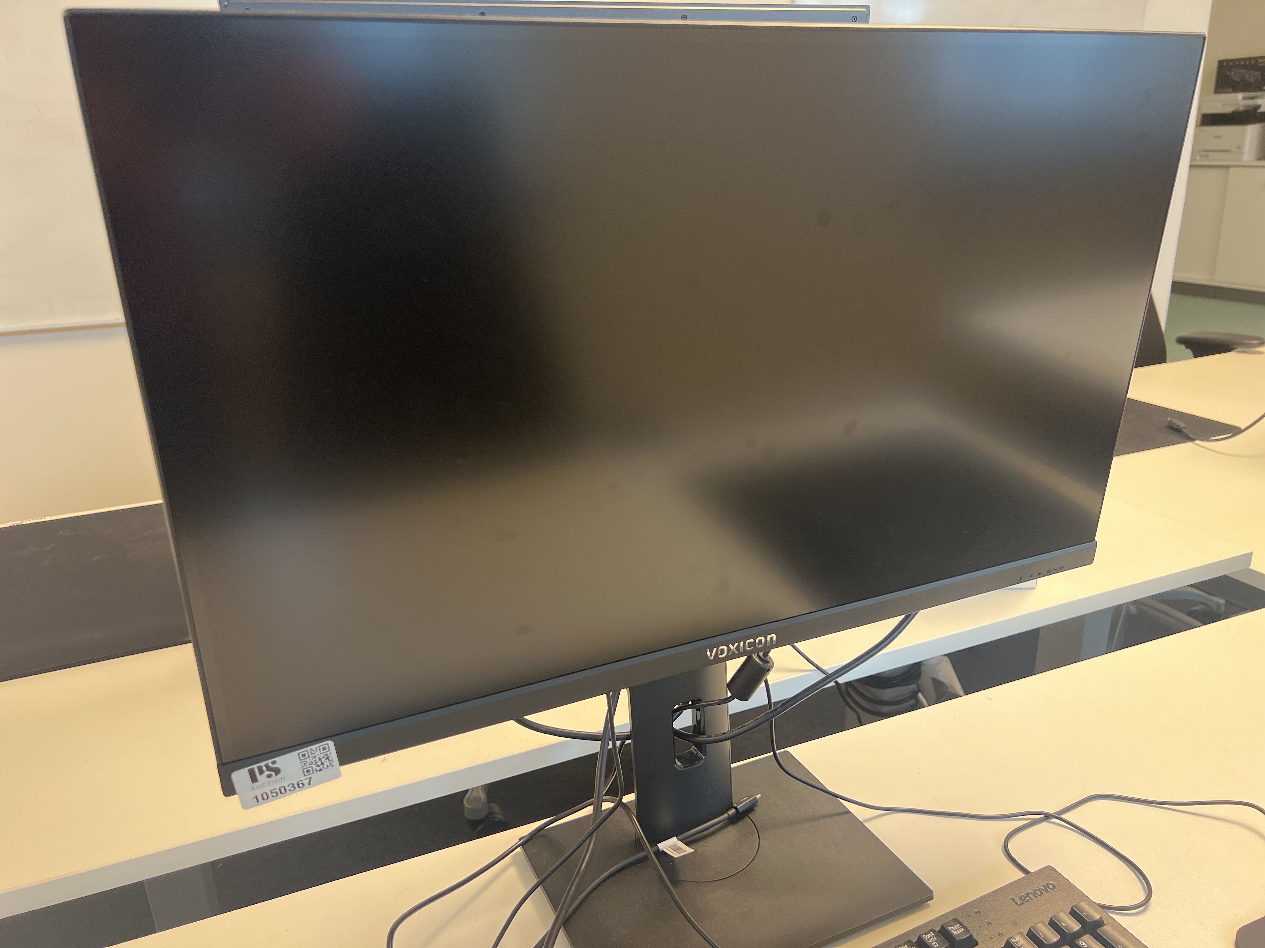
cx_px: 632
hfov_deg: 67.3
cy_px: 474
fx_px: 950
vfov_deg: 53.1
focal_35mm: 26
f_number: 1.5
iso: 125
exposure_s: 1/50
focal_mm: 5.7
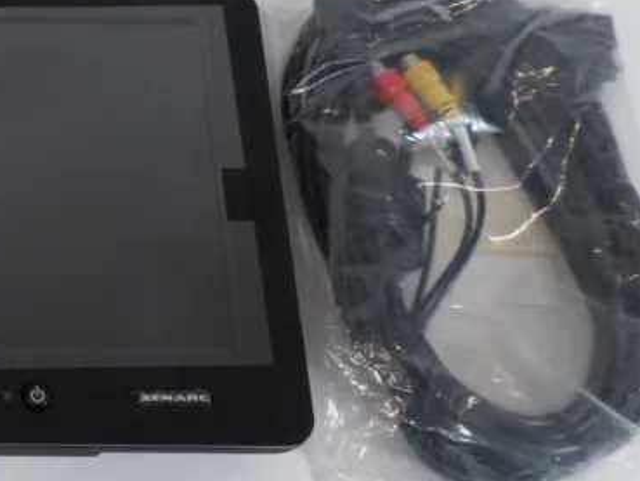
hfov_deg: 28.6
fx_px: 1128
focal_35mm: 61
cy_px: 181
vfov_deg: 24.0
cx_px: -74
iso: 80
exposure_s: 1/45
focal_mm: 4.5
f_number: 2.5
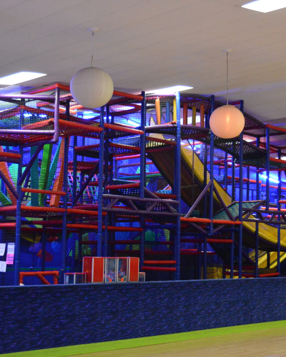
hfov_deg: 25.4
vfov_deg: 31.4
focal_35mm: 60
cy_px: 181
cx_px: 164
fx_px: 635
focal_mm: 28
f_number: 4
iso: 3200
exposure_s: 1/60
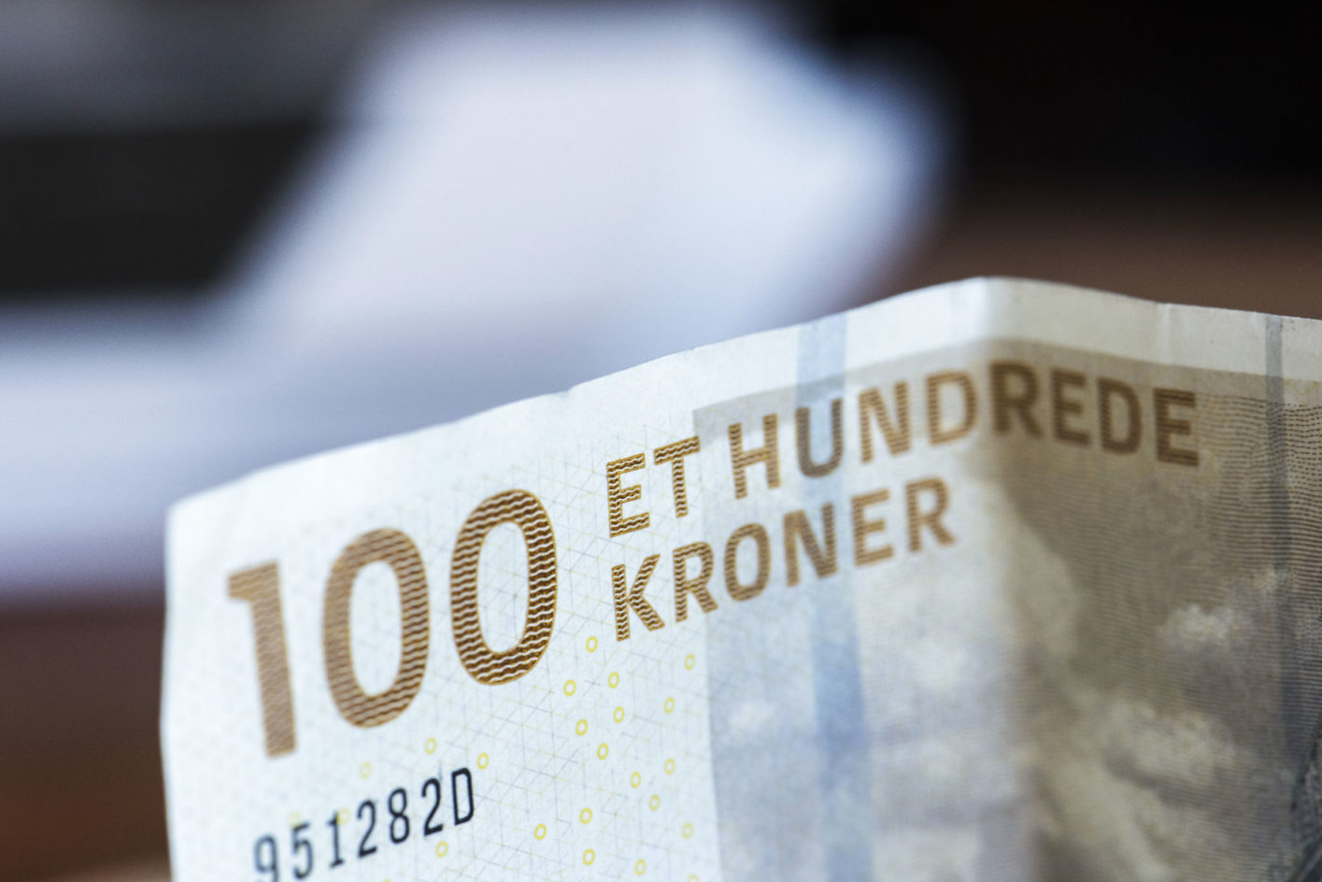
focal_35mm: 114
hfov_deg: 17.9
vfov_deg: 12.0
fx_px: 4187
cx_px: 694
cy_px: 476
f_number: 13
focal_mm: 105
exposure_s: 1/40
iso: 1000
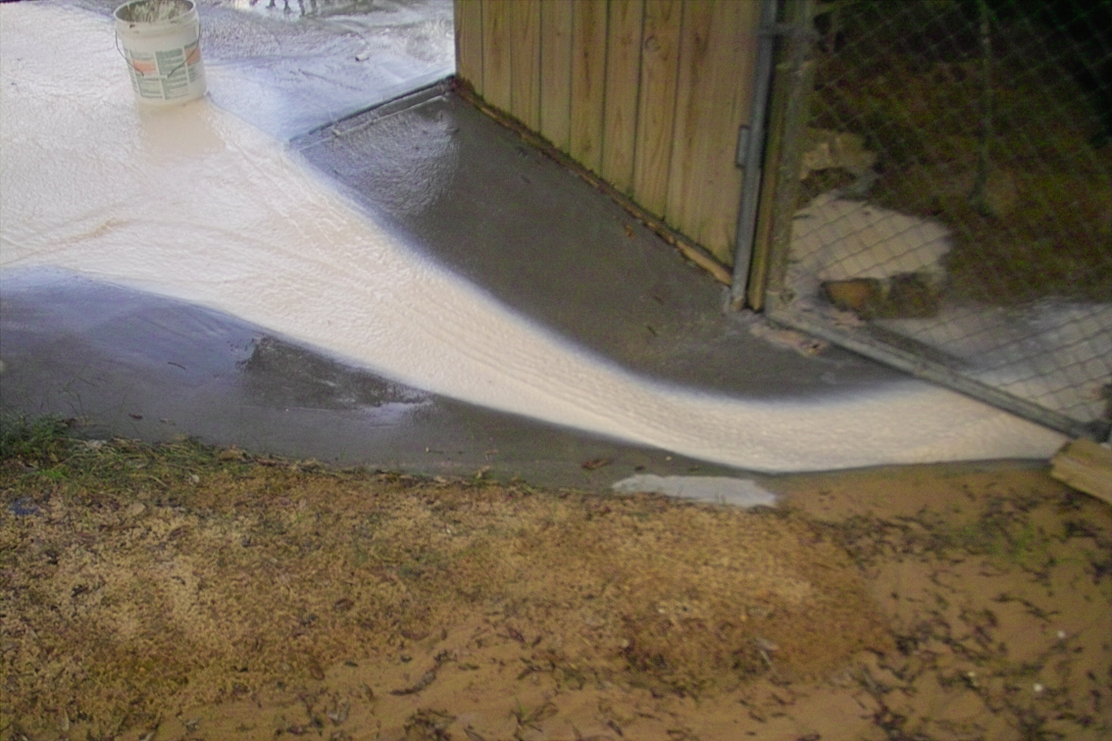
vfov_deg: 38.9
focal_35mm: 34
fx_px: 1050
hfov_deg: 55.8
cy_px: 370
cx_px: 556
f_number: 2.8
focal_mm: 20
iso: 400
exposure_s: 1/750
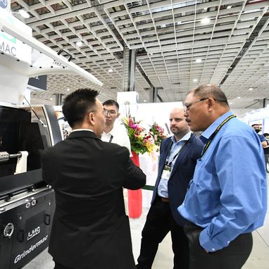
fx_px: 211
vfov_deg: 65.0
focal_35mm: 24
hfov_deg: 60.4
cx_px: 58
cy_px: 139
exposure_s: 1/90
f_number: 9.5
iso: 6400
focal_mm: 12
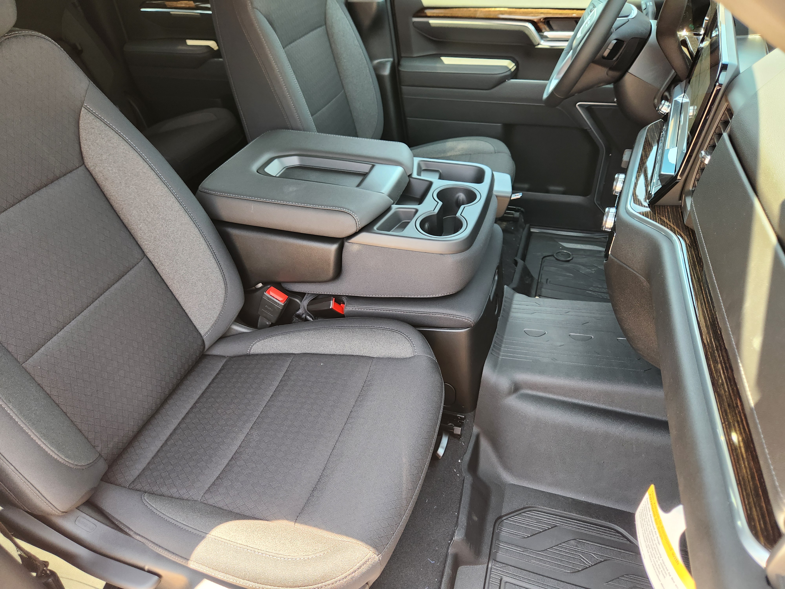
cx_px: 392
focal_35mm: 23
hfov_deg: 73.9
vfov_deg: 58.9
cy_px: 294
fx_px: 522
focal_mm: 5.4
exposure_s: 1/180
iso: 160
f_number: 1.8
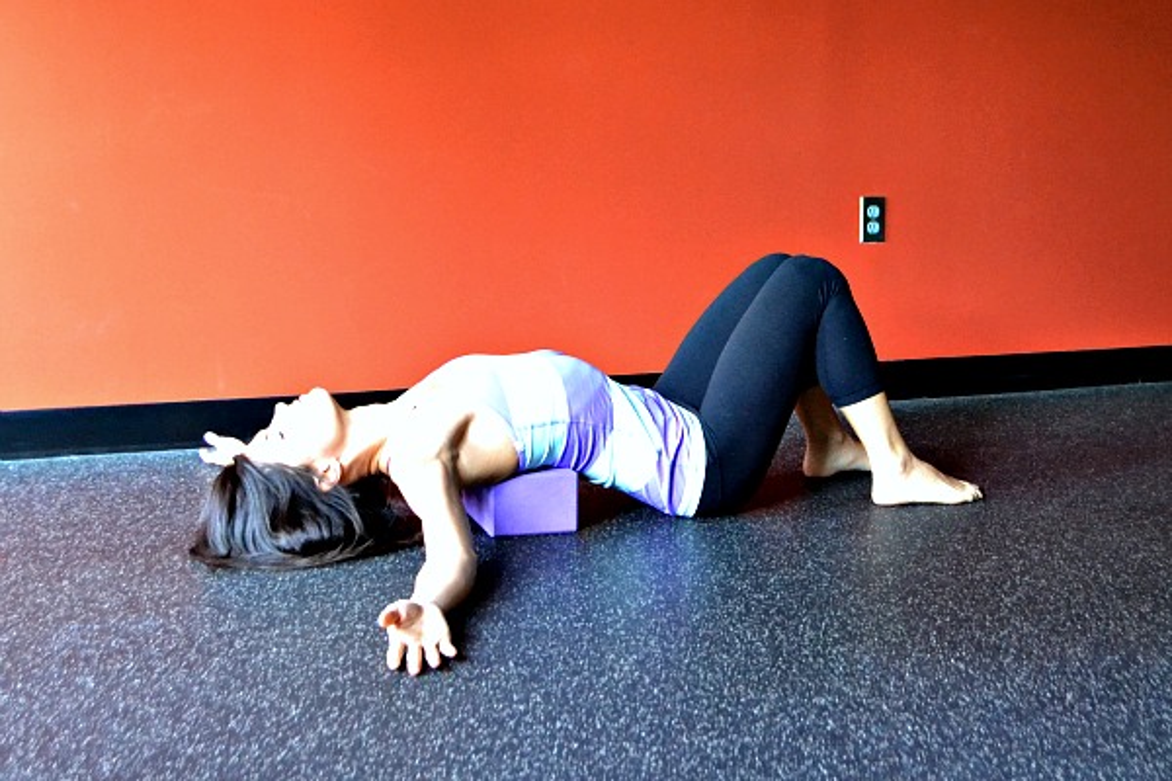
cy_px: 390
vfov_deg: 43.6
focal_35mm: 30
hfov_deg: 61.9
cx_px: 586
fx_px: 977
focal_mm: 20
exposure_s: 1/40
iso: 3200
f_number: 3.8
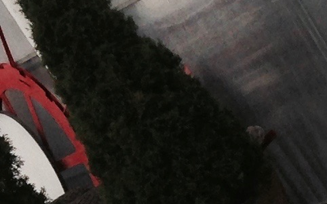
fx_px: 2112
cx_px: 912
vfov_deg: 5.1
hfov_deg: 7.9
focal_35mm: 237
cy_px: 703
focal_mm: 4.12
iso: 50
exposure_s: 1/583
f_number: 2.4
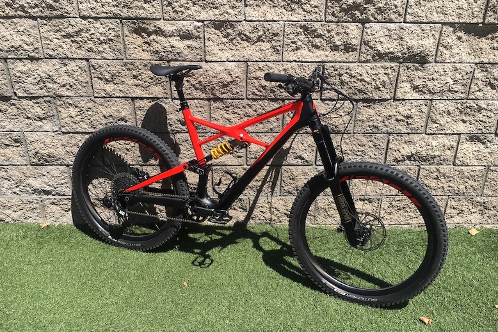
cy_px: 161
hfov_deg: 60.3
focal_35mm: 31
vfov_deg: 42.3
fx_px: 429
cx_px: 248
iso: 25
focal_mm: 4.15
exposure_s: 1/1399
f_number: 2.2
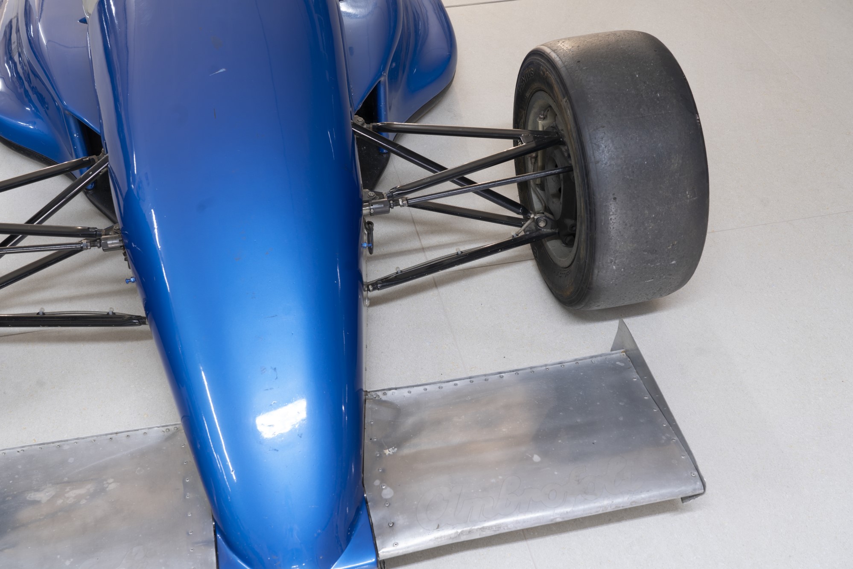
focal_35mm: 40
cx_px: 426
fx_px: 948
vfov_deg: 33.4
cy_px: 284
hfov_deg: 48.4
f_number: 8
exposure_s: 4
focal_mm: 40
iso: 50
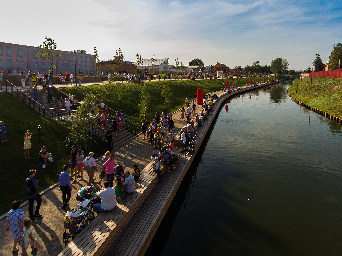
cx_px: 171
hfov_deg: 81.8
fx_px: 198
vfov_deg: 65.9
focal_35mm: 20
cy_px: 128
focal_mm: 3.61
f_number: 2.8
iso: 200
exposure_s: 1/1000
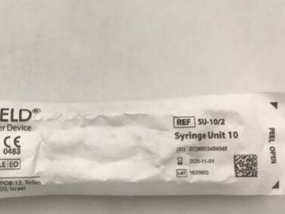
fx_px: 371
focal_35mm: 45
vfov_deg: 31.9
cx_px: 75
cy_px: 148
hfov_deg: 41.0
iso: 32
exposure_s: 1/60
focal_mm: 3.99
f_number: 1.8
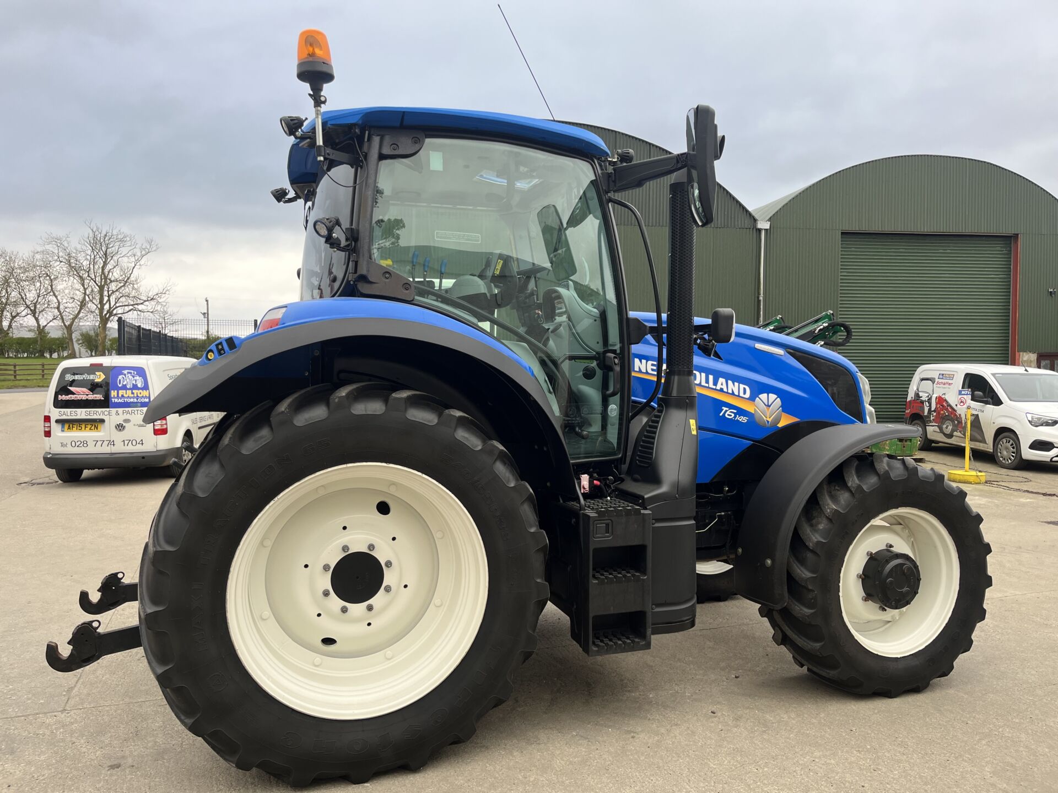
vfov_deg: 53.1
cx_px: 529
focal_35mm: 26
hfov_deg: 67.3
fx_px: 795
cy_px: 396
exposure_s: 1/303
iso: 50
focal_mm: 5.1
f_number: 1.6
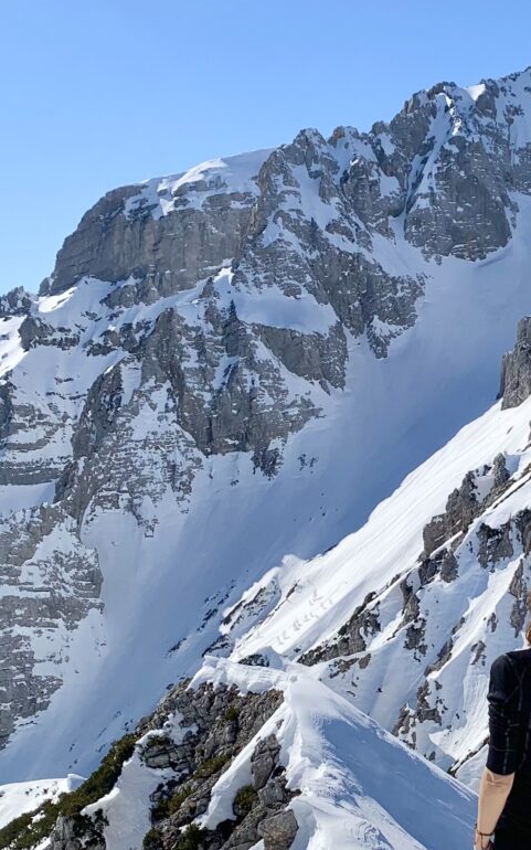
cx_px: 460
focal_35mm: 55
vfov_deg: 36.7
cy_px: 514
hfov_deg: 23.0
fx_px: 1274
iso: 25
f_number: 1.8
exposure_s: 1/5405
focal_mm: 4.25
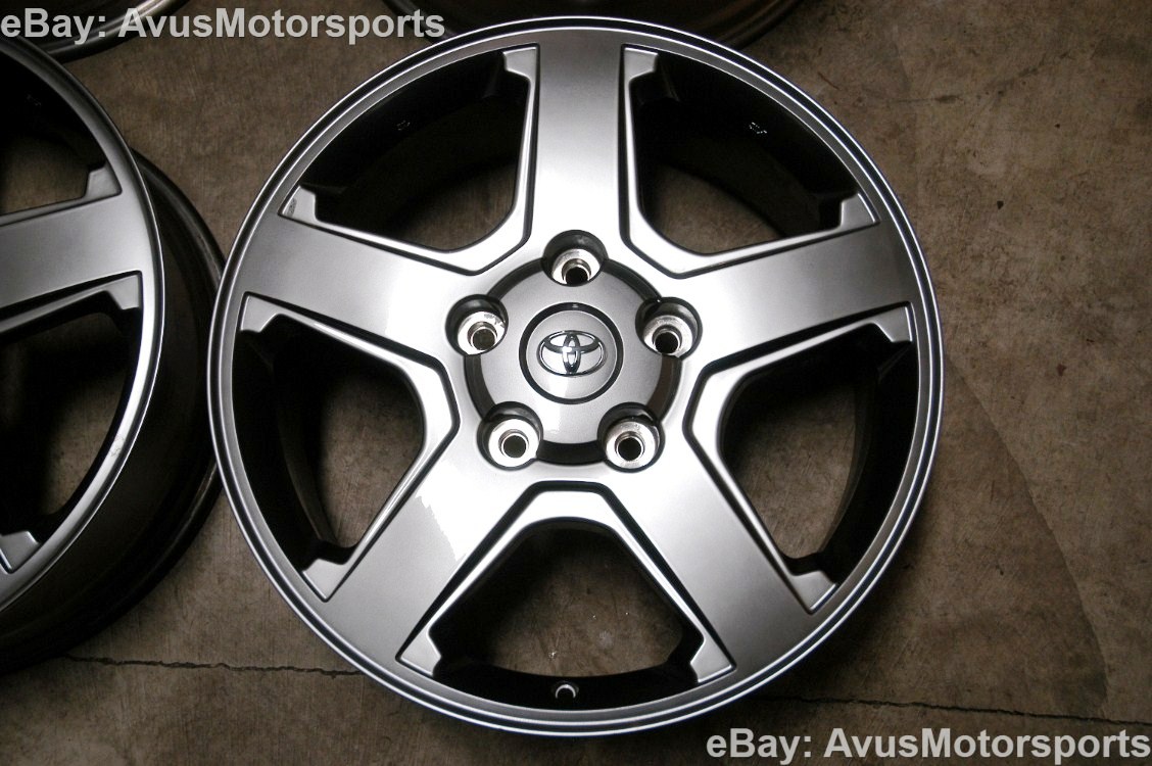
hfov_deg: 45.0
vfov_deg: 30.8
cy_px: 383
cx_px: 576
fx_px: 1391
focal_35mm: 44
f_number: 4
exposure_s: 1/200
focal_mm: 29
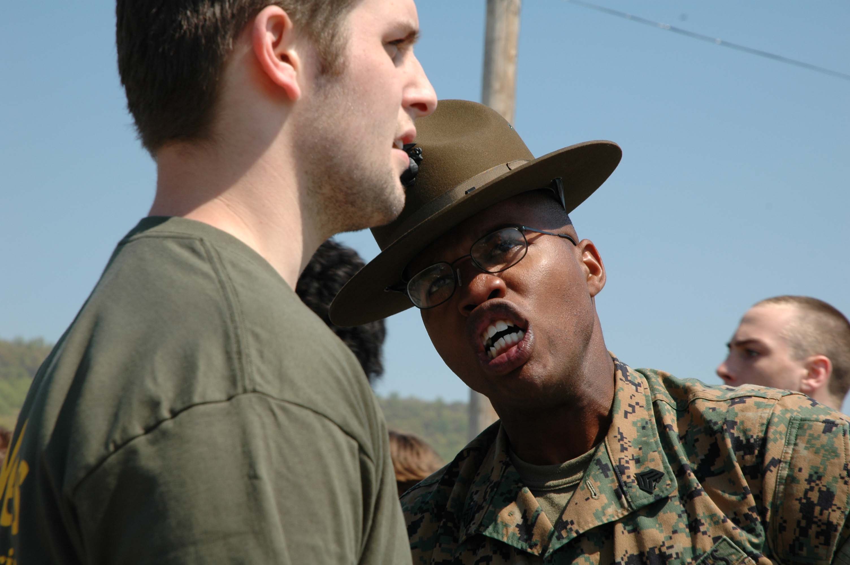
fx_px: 2477
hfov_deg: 19.5
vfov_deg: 13.0
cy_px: 282
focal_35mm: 105
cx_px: 425
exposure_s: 1/320
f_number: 9
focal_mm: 70
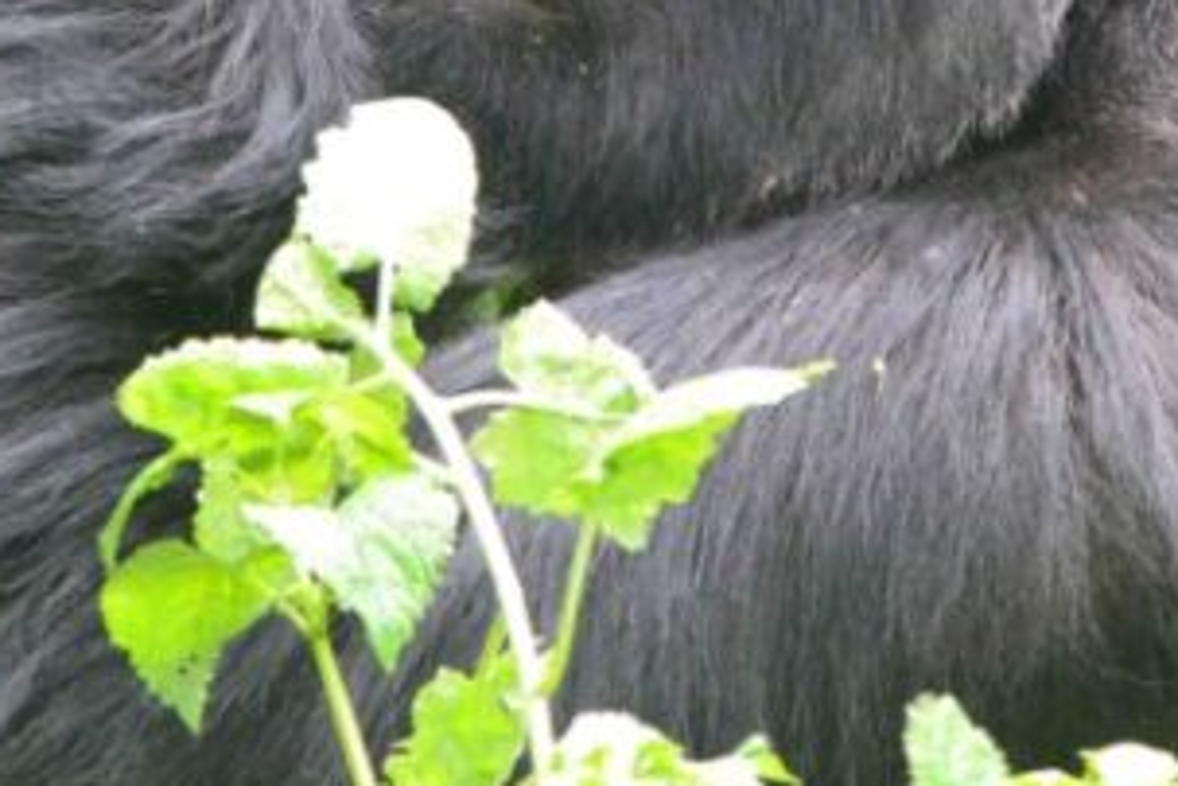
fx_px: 16794
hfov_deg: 4.0
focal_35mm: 513
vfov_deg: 2.7
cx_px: 696
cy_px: -128
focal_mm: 135
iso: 1600
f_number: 5.6
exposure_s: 1/500
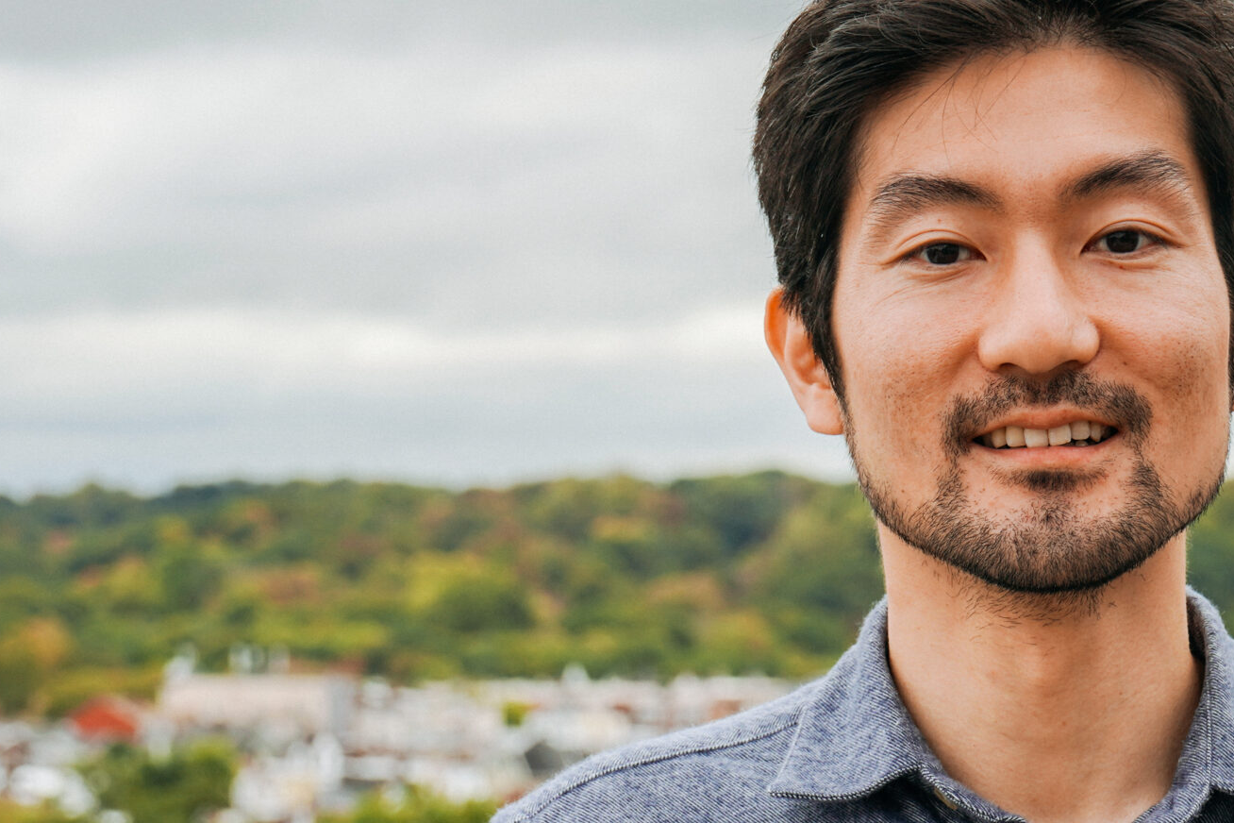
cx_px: 658
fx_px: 4696
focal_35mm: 137
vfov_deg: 10.0
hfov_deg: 15.0
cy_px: 655
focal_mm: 70
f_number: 8
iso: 100
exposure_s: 1/200
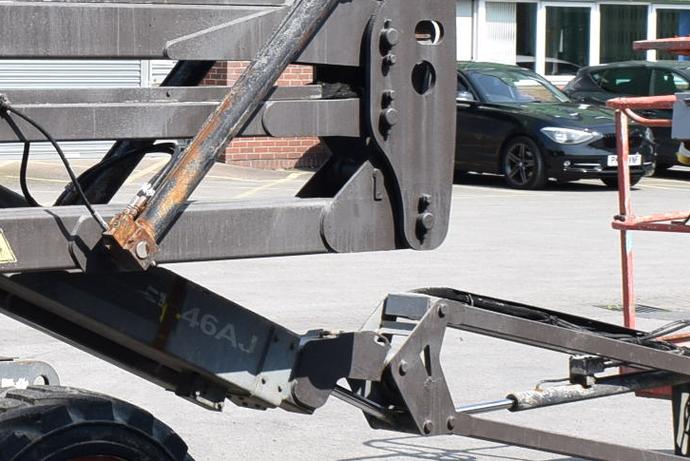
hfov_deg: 14.8
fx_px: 2608
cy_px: 178
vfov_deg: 10.1
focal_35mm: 136
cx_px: -18
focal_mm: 22
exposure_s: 1/320
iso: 200
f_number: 9
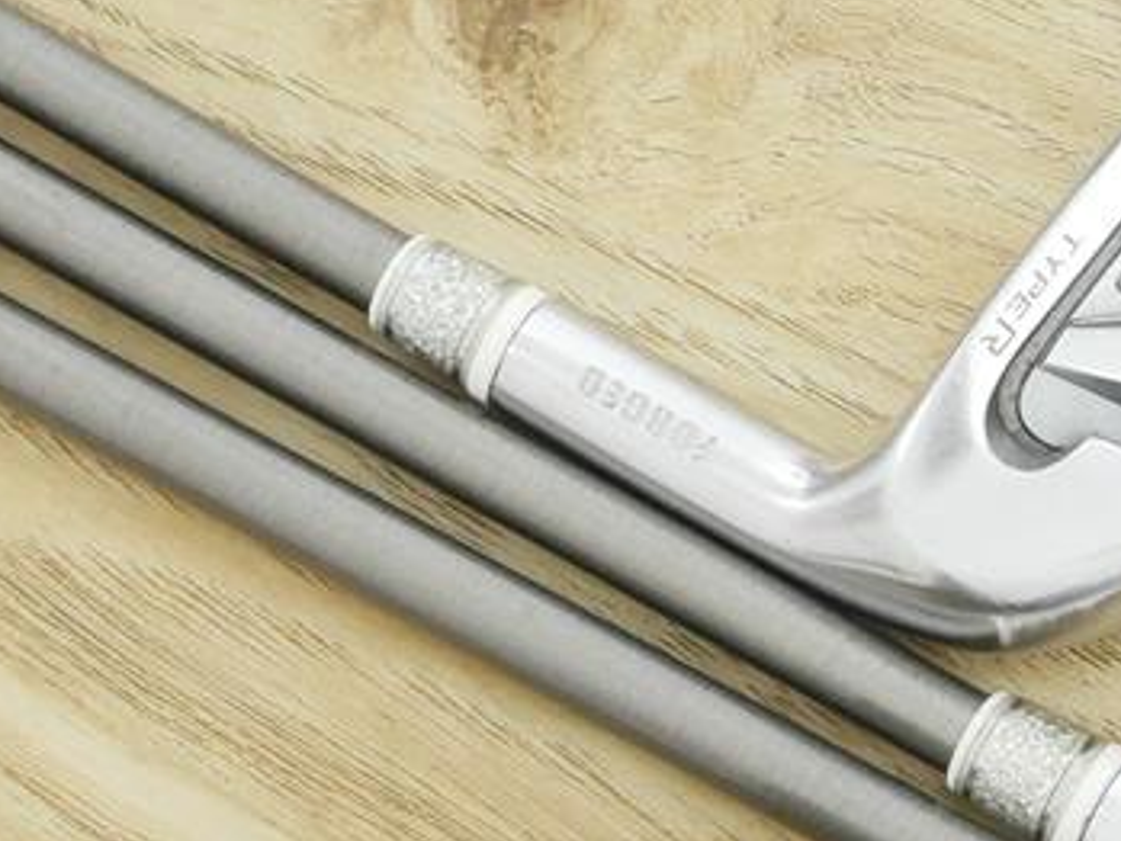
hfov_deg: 10.6
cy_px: 1310
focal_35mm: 183
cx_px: 1354
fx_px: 5928
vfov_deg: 7.9
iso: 1600
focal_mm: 25
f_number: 4.5
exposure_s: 1/40
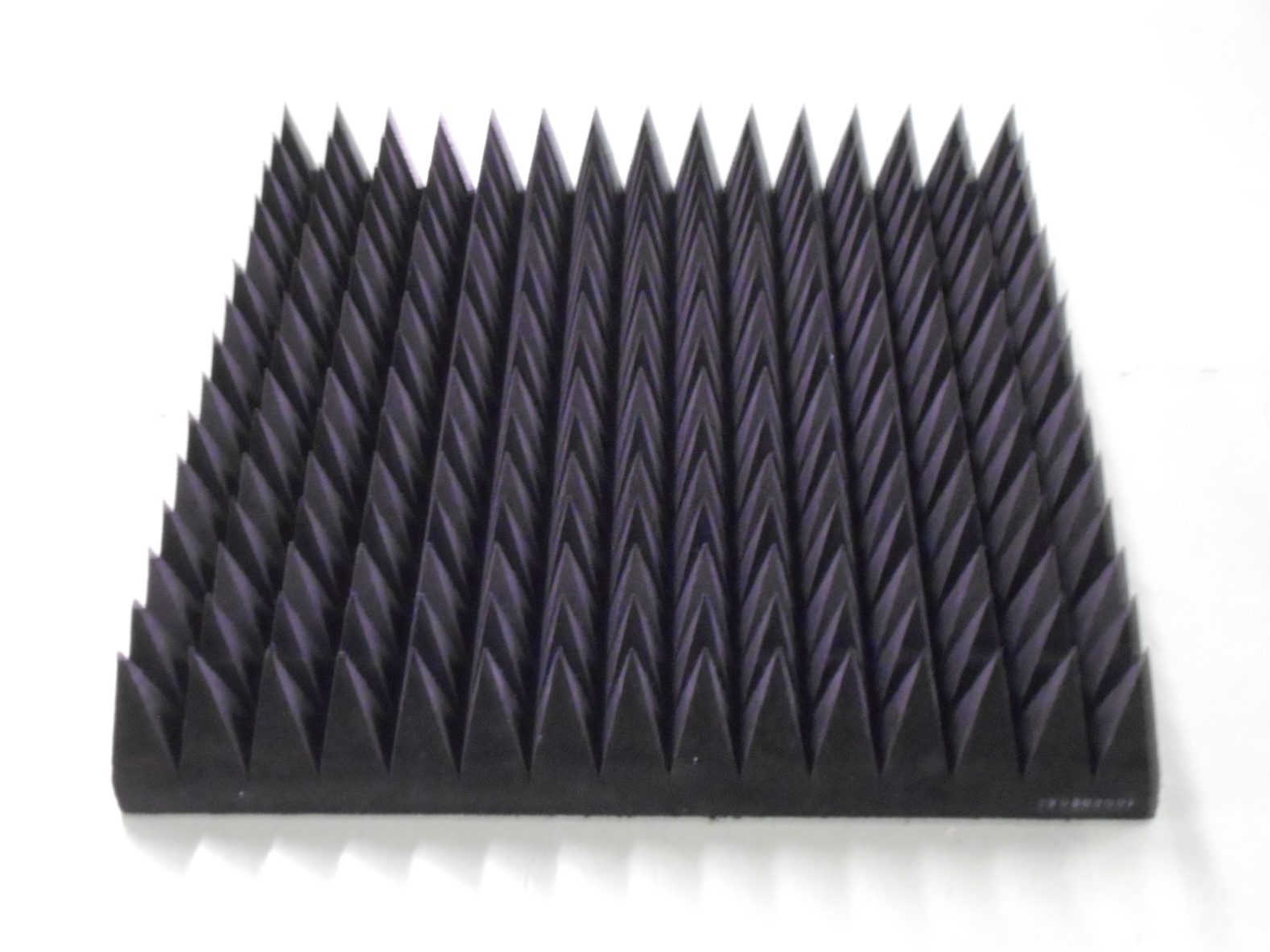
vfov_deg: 28.5
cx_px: 633
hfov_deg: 37.5
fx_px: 1871
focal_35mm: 51
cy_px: 474
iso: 800
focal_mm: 8.8
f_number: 4.5
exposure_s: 1/2
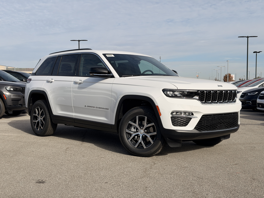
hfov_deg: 39.7
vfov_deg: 30.3
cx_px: 132
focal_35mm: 48
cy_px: 99
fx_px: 366
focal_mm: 6.76
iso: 64
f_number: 1.78
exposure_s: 1/7874
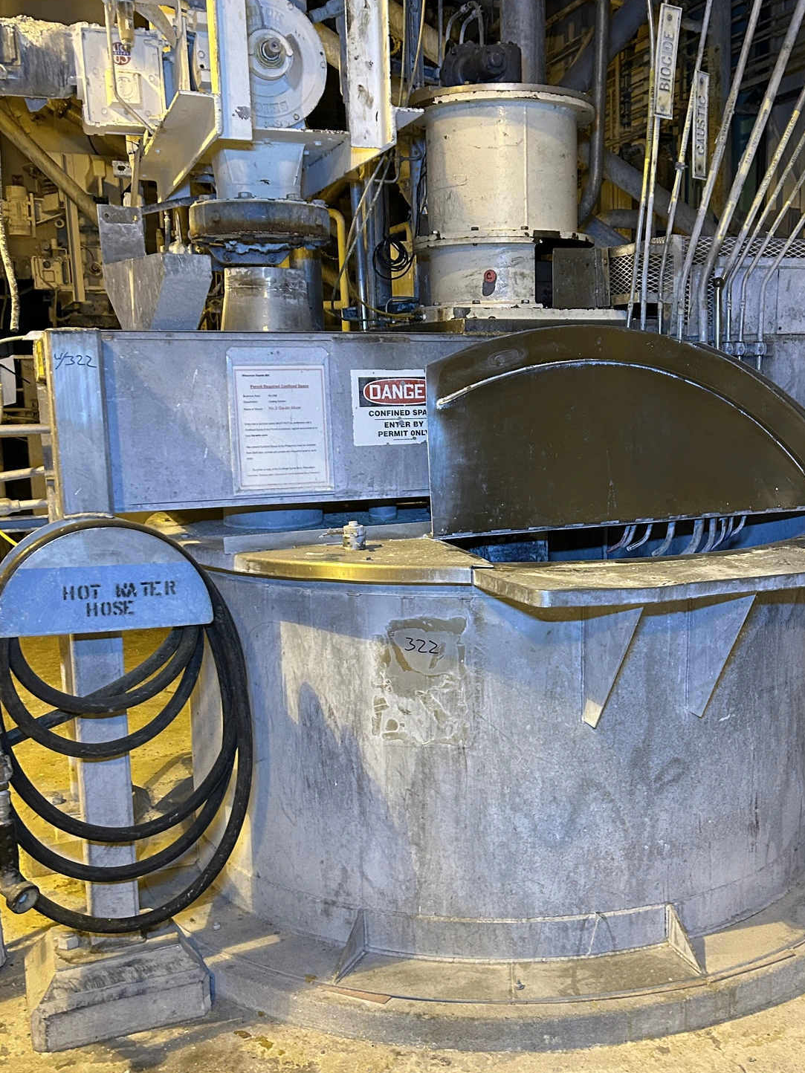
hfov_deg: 39.3
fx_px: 1116
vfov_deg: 51.3
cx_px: 528
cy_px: 560
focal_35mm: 36
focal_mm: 5.7
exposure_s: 1/60
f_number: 1.5
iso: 400
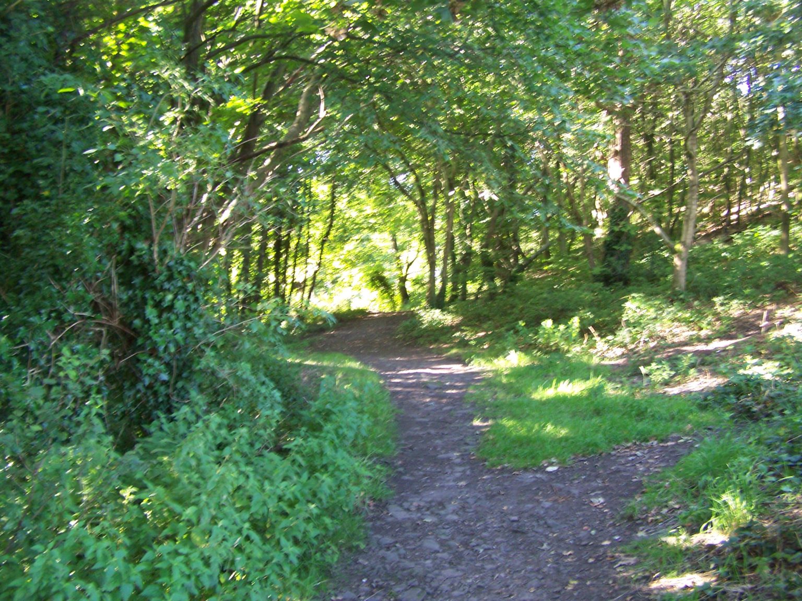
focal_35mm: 38
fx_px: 880
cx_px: 401
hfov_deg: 49.0
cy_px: 300
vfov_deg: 37.7
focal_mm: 6.3
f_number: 2.8
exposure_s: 1/20
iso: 160
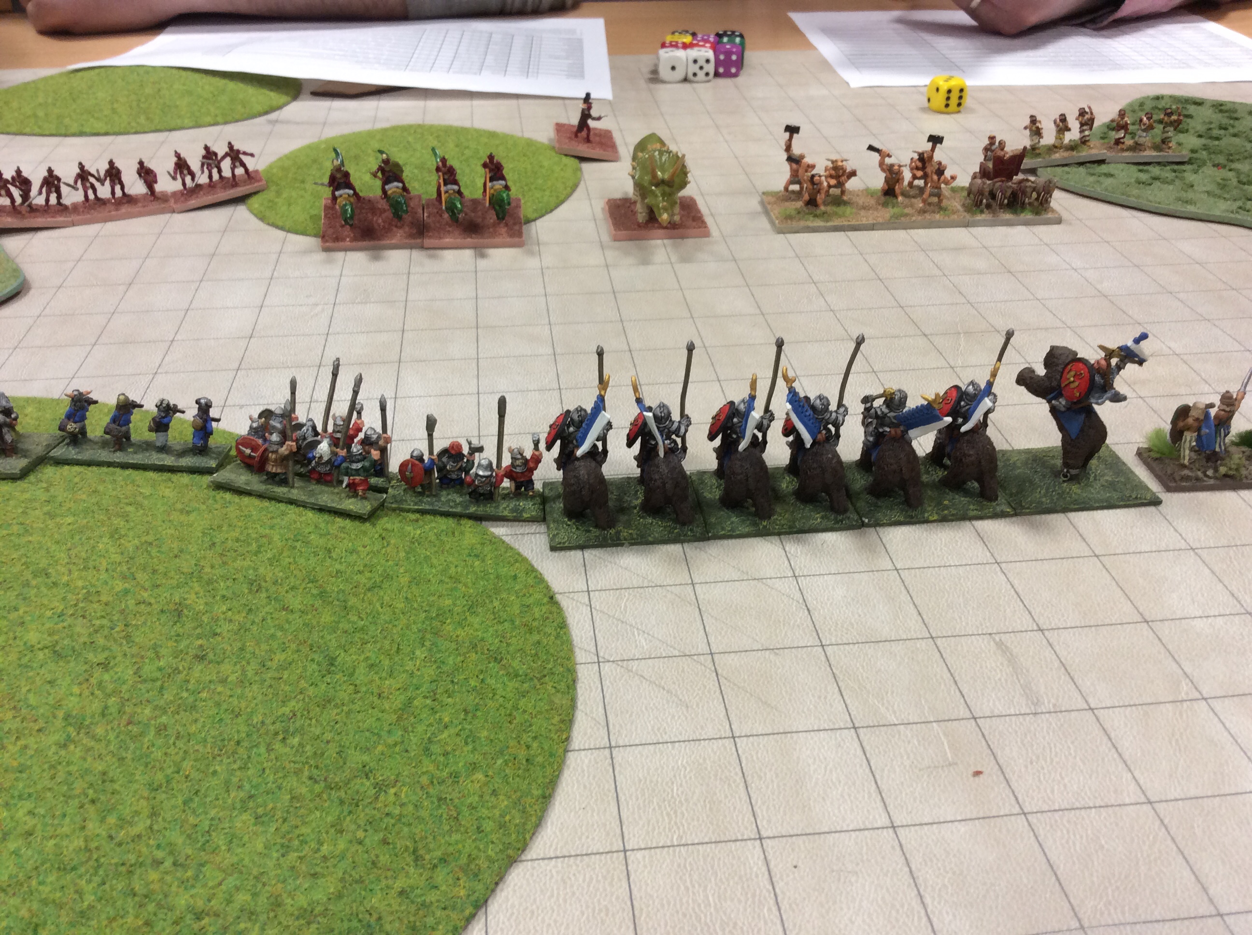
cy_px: 468
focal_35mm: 32
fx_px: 1156
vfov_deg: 44.1
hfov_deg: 56.9
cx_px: 626
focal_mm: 3.3
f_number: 2.4
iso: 64
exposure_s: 1/25
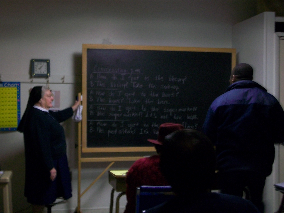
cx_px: 142
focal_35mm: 62
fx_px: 509
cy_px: 106
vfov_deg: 23.7
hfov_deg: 31.2
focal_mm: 11
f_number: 4.1
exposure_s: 1/8
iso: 160
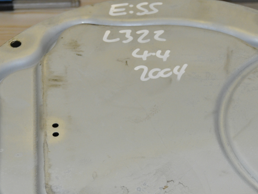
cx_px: 169
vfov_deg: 14.2
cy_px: 177
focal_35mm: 103
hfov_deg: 19.0
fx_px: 769
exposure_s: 1/60
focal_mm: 31
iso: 800
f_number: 4
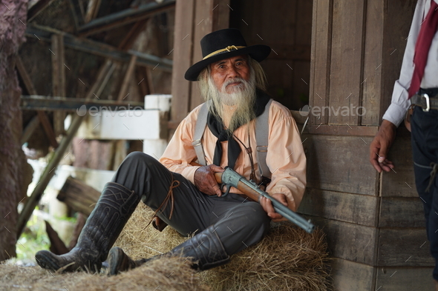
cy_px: 146
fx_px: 1034
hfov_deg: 23.9
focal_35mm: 85
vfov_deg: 16.1
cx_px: 219
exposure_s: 1/160
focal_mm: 85
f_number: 2
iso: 100
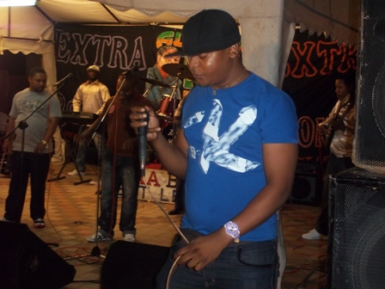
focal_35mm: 57
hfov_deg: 33.8
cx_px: 192
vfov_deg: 25.7
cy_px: 144
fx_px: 634
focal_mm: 10.1
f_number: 3.9
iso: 320
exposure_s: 1/40
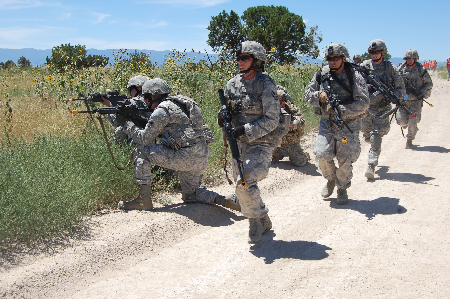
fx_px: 581
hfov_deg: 42.4
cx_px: 225
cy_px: 150
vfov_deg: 28.9
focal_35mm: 46
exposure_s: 1/320
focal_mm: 31
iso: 200
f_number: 9
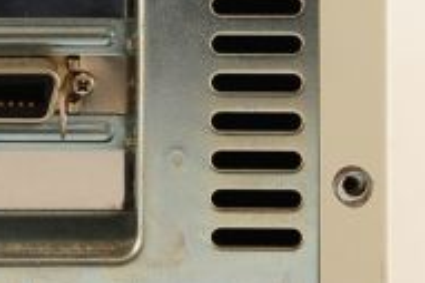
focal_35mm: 236
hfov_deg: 8.6
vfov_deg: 5.3
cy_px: -713
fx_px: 2784
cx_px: -76
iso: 1600
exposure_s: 1/125
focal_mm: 50
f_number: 13
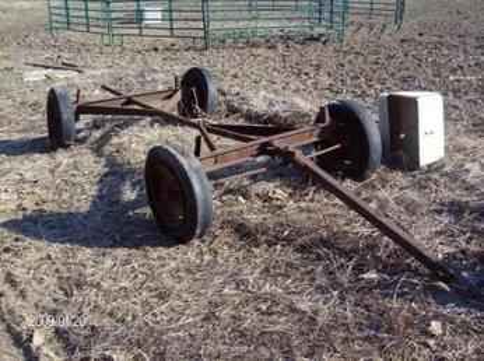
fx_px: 530
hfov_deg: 49.1
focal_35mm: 38
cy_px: 180
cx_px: 242
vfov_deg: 37.6
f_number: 4.8
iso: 100
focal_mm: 6.4
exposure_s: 1/394
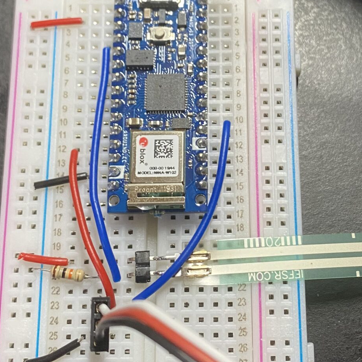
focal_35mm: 64
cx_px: 223
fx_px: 757
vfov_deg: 26.6
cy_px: 101
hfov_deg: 26.8
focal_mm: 4.25
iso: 200
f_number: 1.8
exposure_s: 1/59
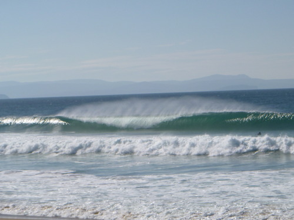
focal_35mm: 140
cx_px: 147
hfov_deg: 14.1
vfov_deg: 10.6
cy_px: 110
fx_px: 1189
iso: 100
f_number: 5.7
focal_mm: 18
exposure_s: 1/800
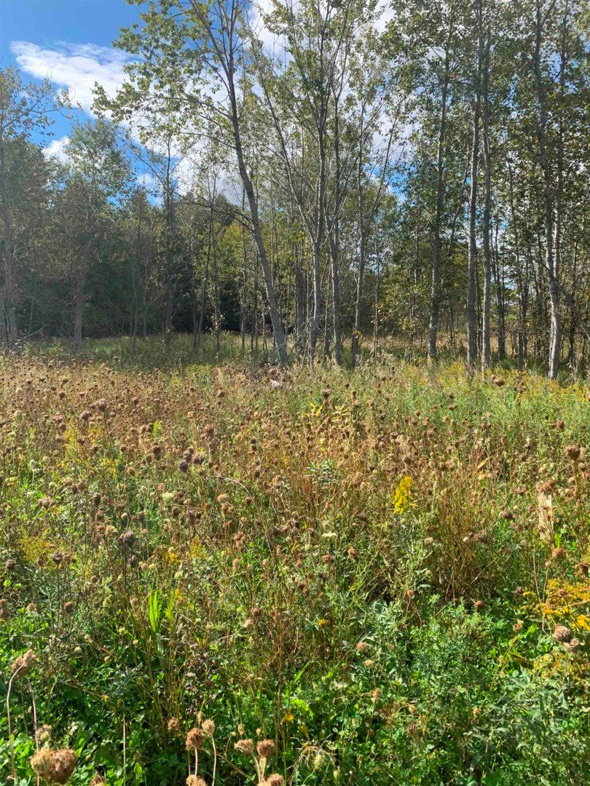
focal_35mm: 26
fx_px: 591
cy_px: 393
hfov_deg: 53.1
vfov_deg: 67.3
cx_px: 295
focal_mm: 4.25
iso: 25
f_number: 1.8
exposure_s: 1/936
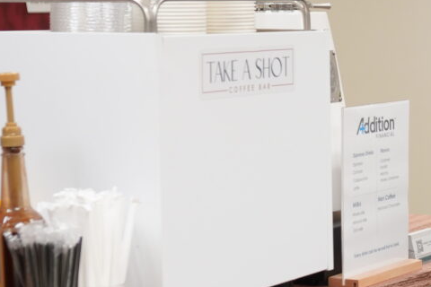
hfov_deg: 15.3
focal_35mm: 129
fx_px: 1540
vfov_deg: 10.6
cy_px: 230
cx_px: 541
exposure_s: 1/60
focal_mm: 40.2
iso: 1000
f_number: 4
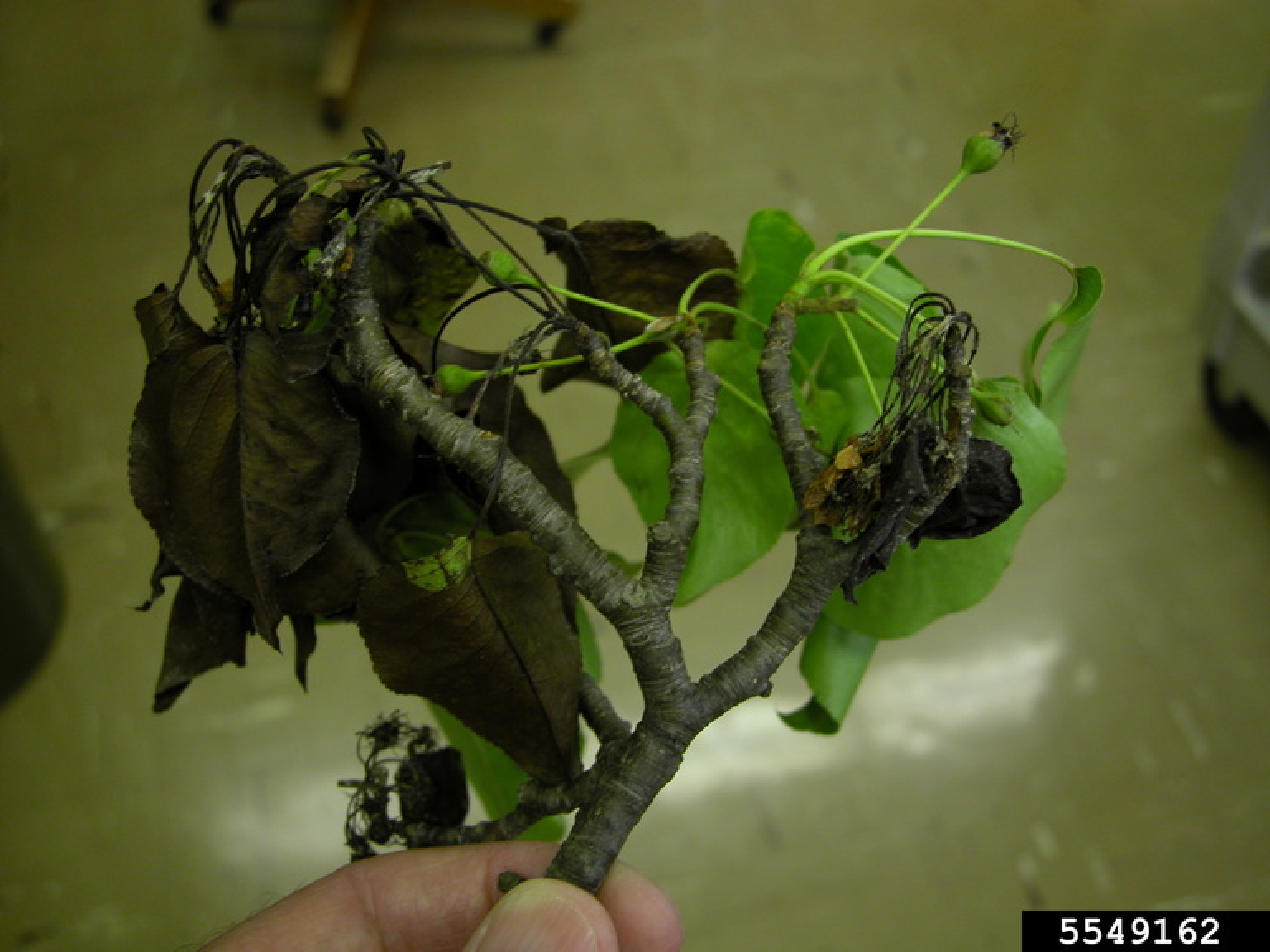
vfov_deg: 37.7
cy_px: 476
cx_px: 635
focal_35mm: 38
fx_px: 1394
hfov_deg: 49.0
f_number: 2.9
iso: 100
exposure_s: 1/12.9
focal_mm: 10
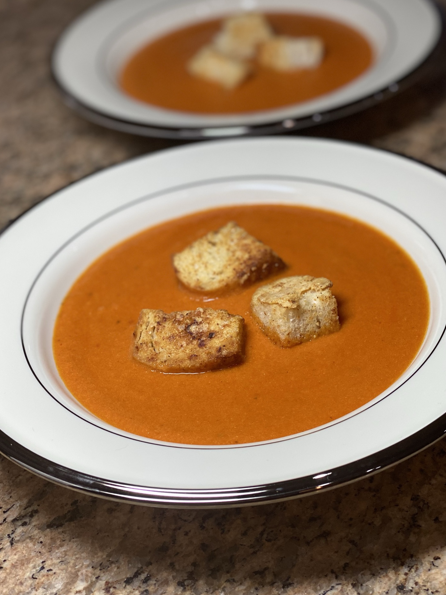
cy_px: 305
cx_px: 236
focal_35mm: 57
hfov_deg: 25.7
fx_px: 979
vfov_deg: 33.8
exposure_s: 1/120
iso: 80
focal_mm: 6
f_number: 2
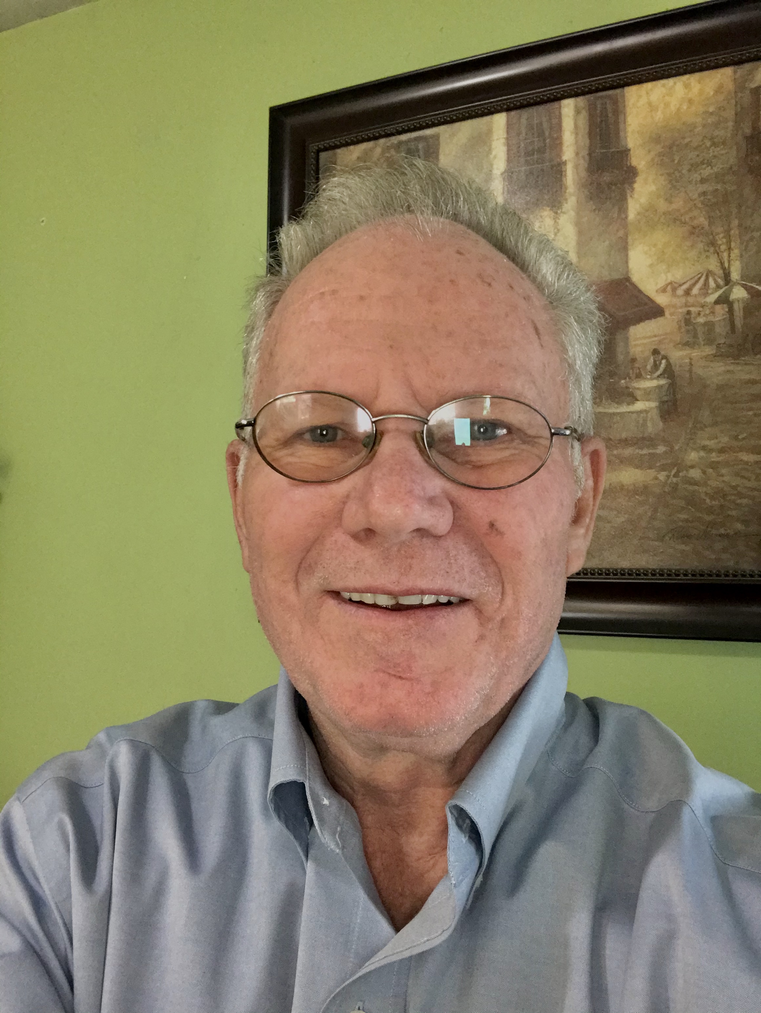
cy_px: 506
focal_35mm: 32
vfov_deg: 56.8
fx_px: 937
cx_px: 380
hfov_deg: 44.2
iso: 160
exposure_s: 1/24
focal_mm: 2.87
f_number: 2.2
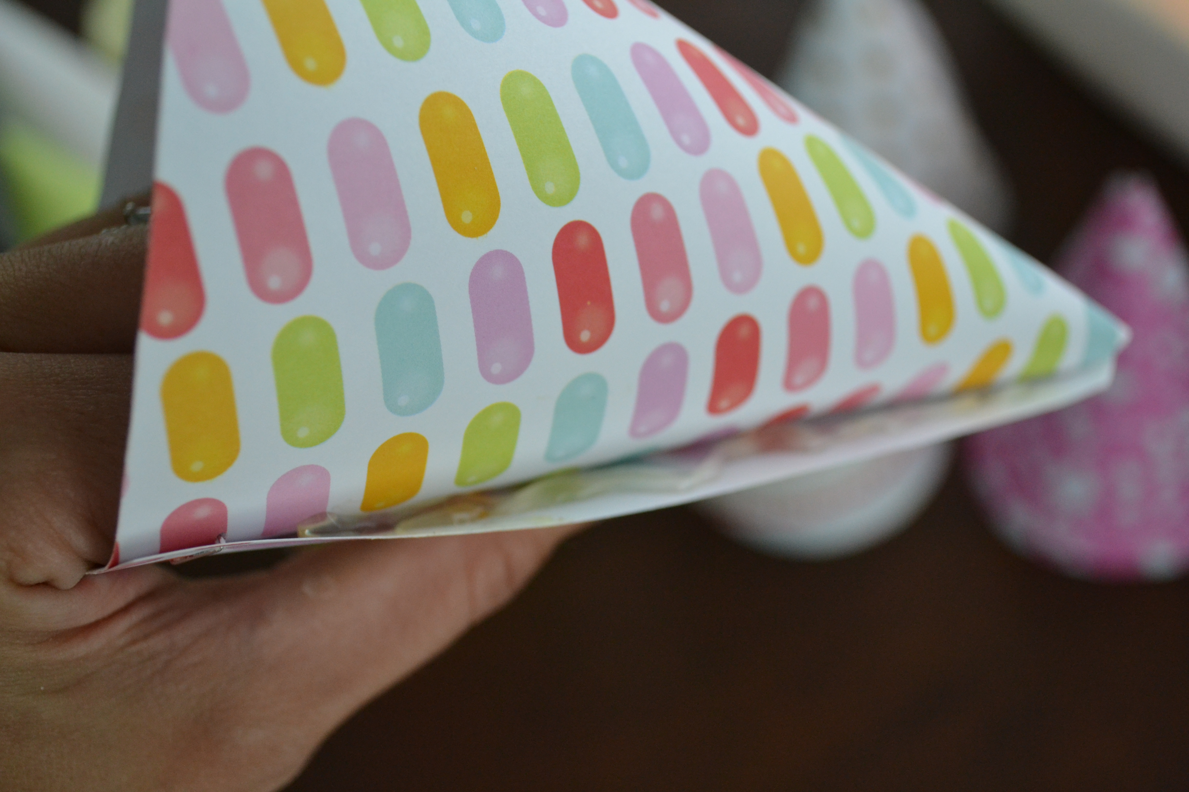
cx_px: 594
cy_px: 396
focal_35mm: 51
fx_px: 1684
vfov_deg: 26.5
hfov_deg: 38.9
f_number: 5
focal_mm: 34
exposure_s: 1/60
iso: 1250
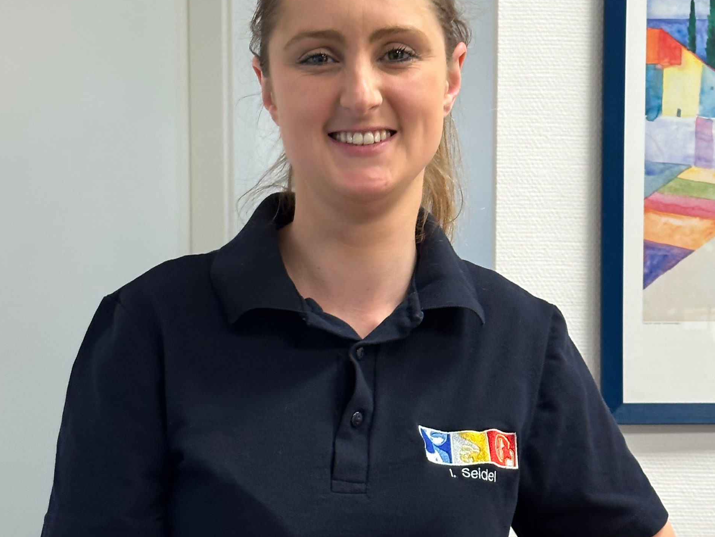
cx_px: 362
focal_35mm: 65
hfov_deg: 29.8
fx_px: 1343
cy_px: 322
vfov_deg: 22.6
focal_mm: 6.86
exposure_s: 1/50
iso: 100
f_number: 1.78
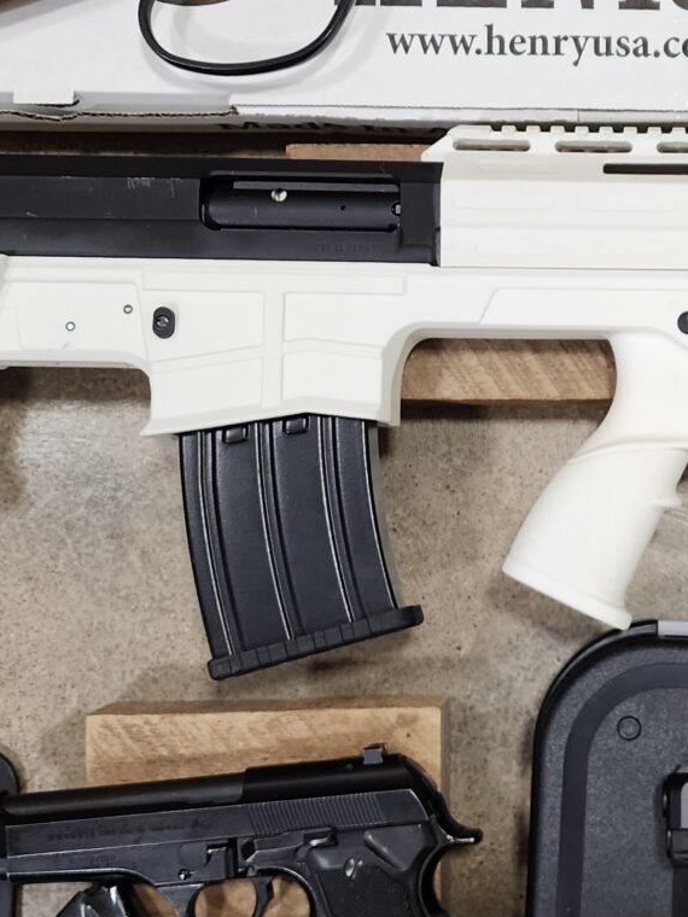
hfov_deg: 22.8
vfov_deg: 31.2
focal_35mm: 62
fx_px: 1643
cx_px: 664
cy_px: 477
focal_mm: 6.4
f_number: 1.8
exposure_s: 1/120
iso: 400
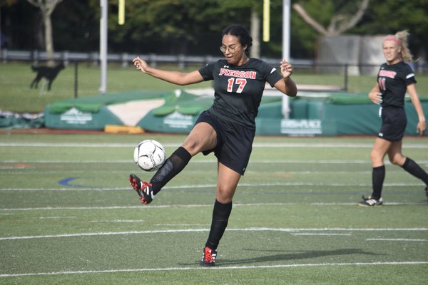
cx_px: 214
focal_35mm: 360
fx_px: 4280
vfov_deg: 3.8
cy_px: 142
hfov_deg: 5.7
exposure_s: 1/1250
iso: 400
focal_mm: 240
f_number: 5.3
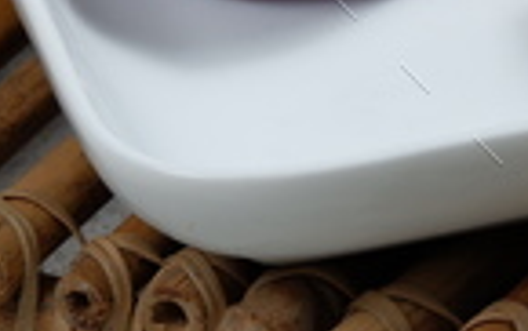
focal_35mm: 591
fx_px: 8514
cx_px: 579
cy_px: -118
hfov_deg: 3.5
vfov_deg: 2.2
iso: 200
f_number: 10
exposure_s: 1/50
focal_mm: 95.4
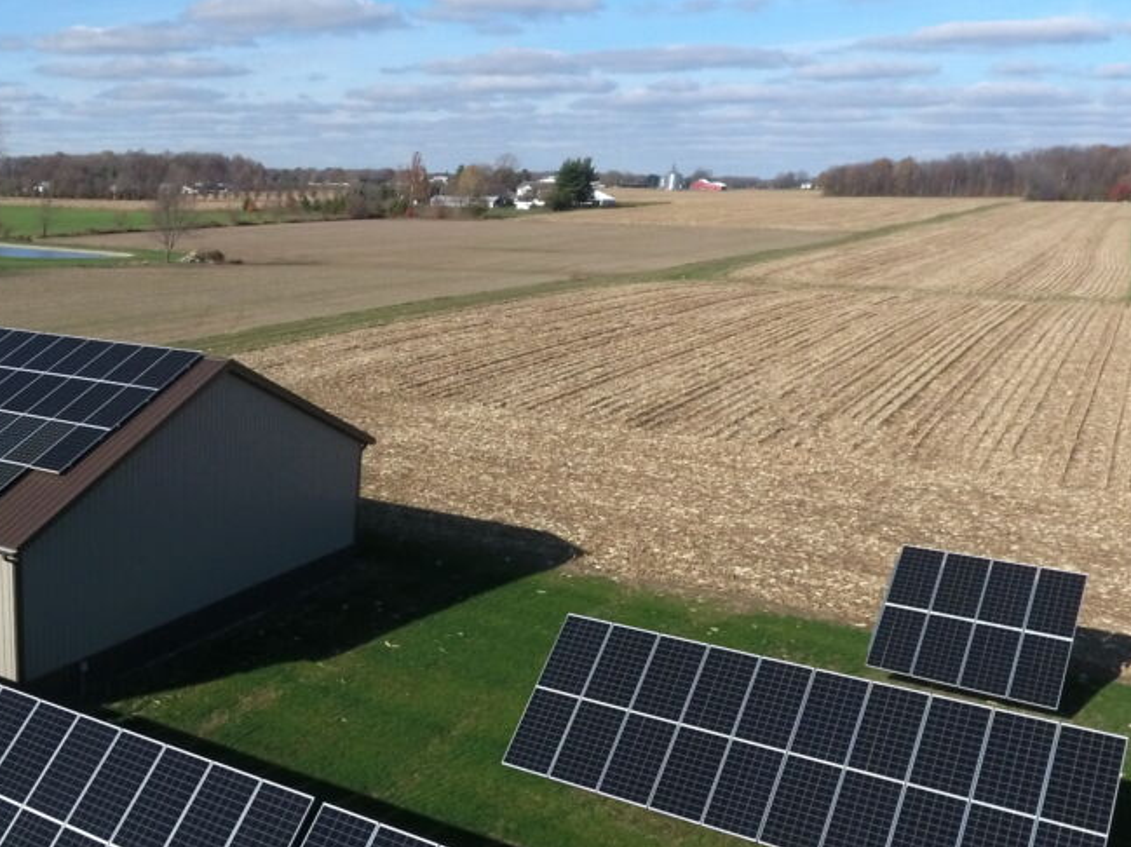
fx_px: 1208
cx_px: 183
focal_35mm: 37
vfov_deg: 38.1
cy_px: 573
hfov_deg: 46.7
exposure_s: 1/4000
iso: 400
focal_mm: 3.61
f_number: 2.8
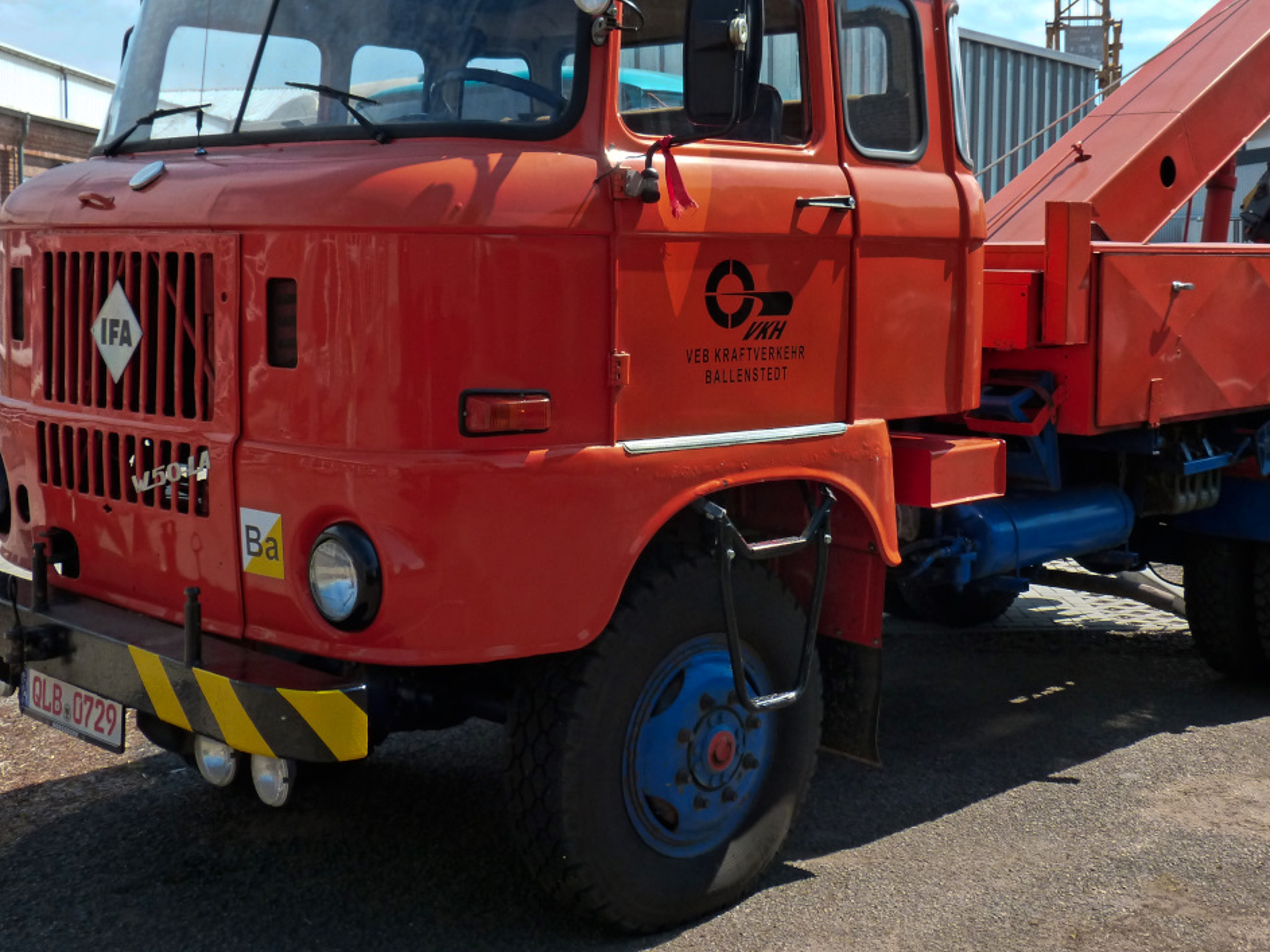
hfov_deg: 44.8
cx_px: 676
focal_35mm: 42
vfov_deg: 34.3
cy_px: 408
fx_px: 1541
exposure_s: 1/800
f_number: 4
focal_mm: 5.8
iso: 160
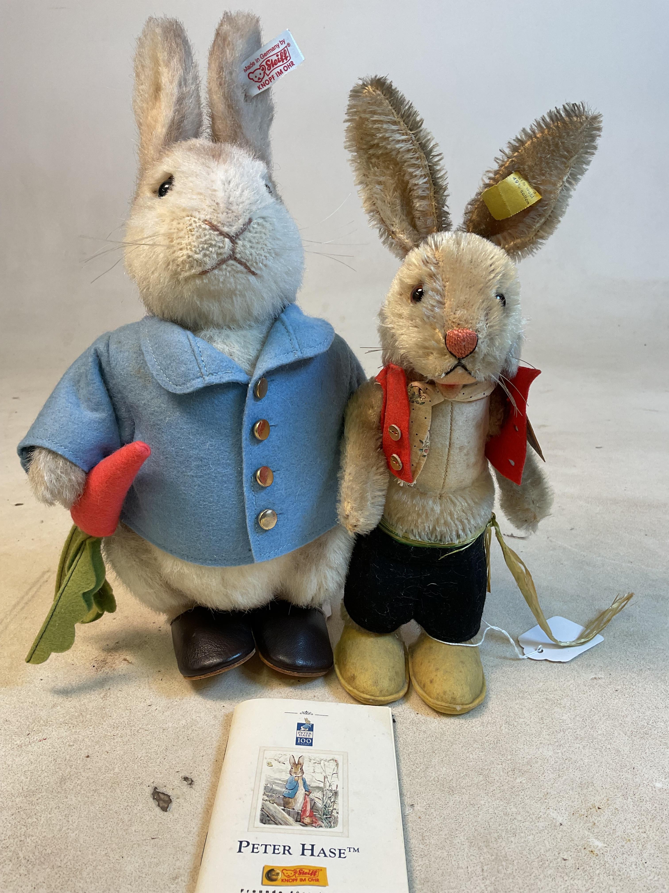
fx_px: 747
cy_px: 446
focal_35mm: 29
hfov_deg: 48.2
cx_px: 334
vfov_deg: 61.7
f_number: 1.8
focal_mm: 3
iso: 32
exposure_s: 1/100
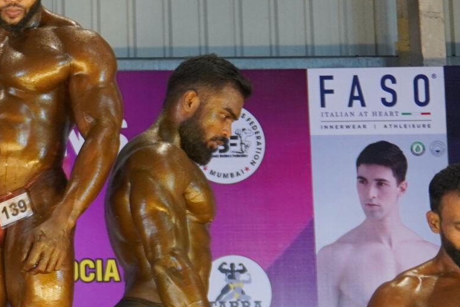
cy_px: 305
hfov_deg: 14.1
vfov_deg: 10.0
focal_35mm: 136
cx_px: -236
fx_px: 1734
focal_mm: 27
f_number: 4.5
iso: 1000
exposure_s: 1/160
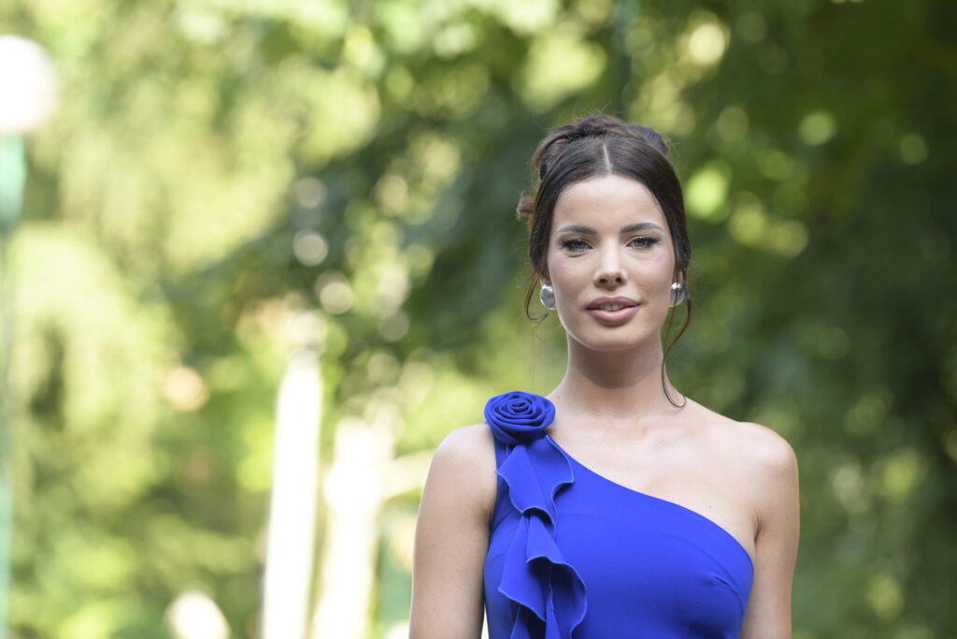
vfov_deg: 8.6
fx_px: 4254
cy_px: 320
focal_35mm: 160
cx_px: 478
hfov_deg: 12.8
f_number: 4
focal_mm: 160
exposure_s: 1/320
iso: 500
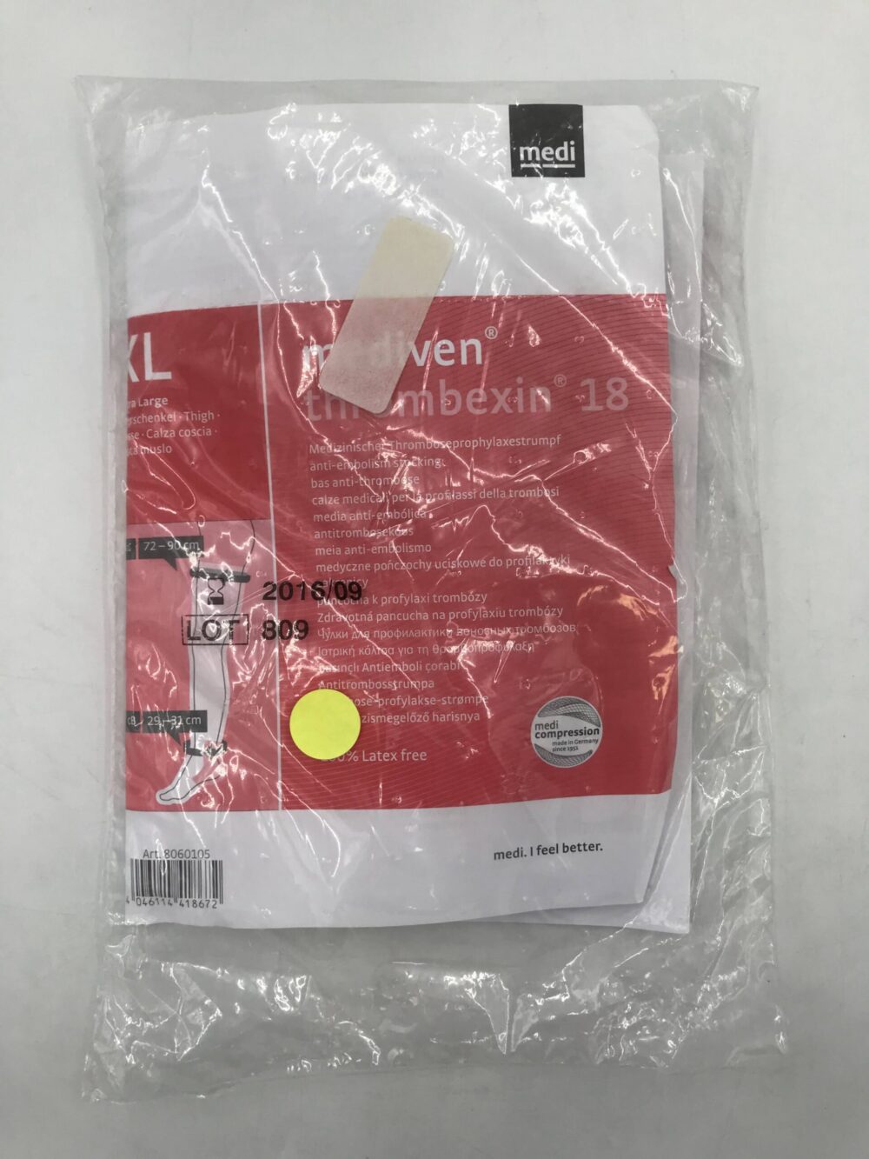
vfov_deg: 63.4
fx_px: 937
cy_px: 580
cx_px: 434
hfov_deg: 49.8
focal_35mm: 28
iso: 25
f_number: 1.8
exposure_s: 1/120
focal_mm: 3.99
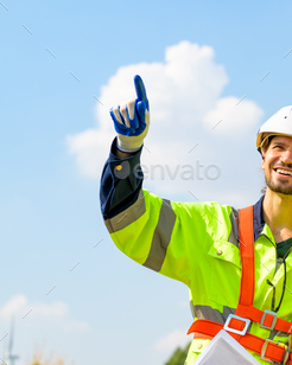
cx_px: 342
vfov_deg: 21.2
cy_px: 226
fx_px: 973
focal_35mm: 90
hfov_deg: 16.4
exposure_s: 1/1000
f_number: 3.2
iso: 64
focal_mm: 50
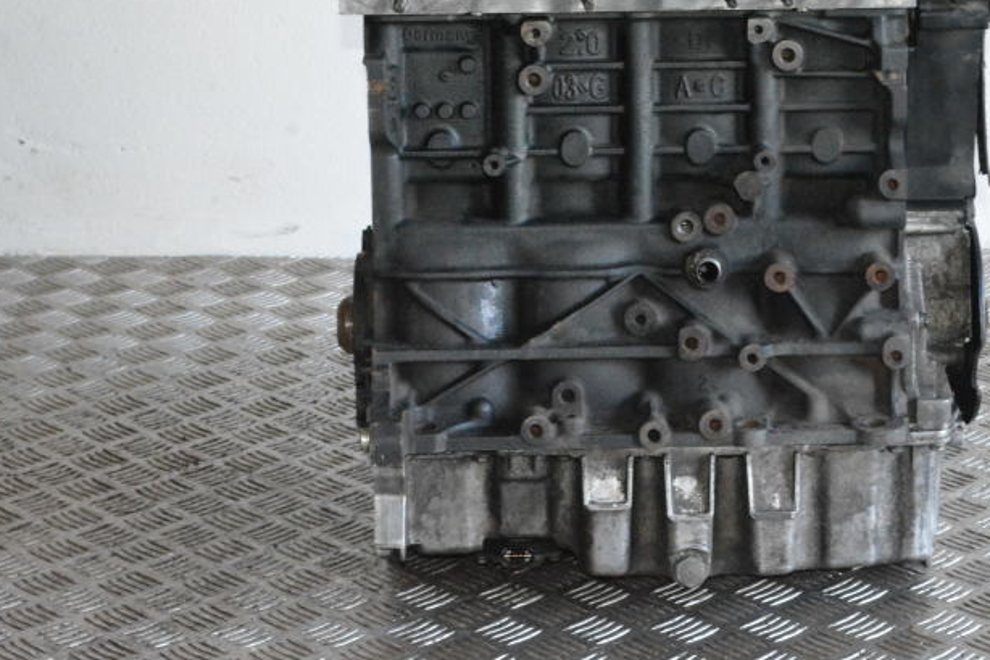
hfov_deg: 18.6
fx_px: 3024
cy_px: 126
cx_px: 624
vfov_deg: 12.4
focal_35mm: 110
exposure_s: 1/125
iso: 6400
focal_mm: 44
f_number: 8
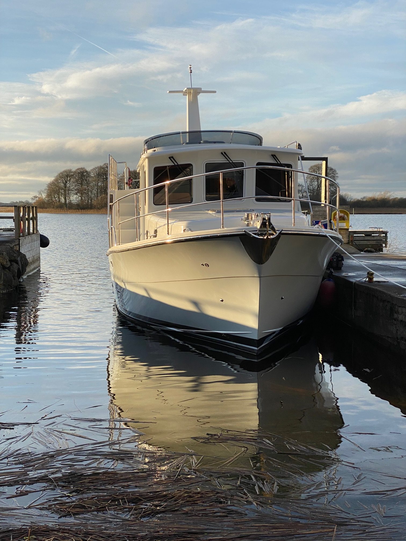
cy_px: 270
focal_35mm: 52
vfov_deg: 36.8
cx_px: 203
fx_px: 813
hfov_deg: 28.0
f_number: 2
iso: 20
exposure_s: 1/799
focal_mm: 6
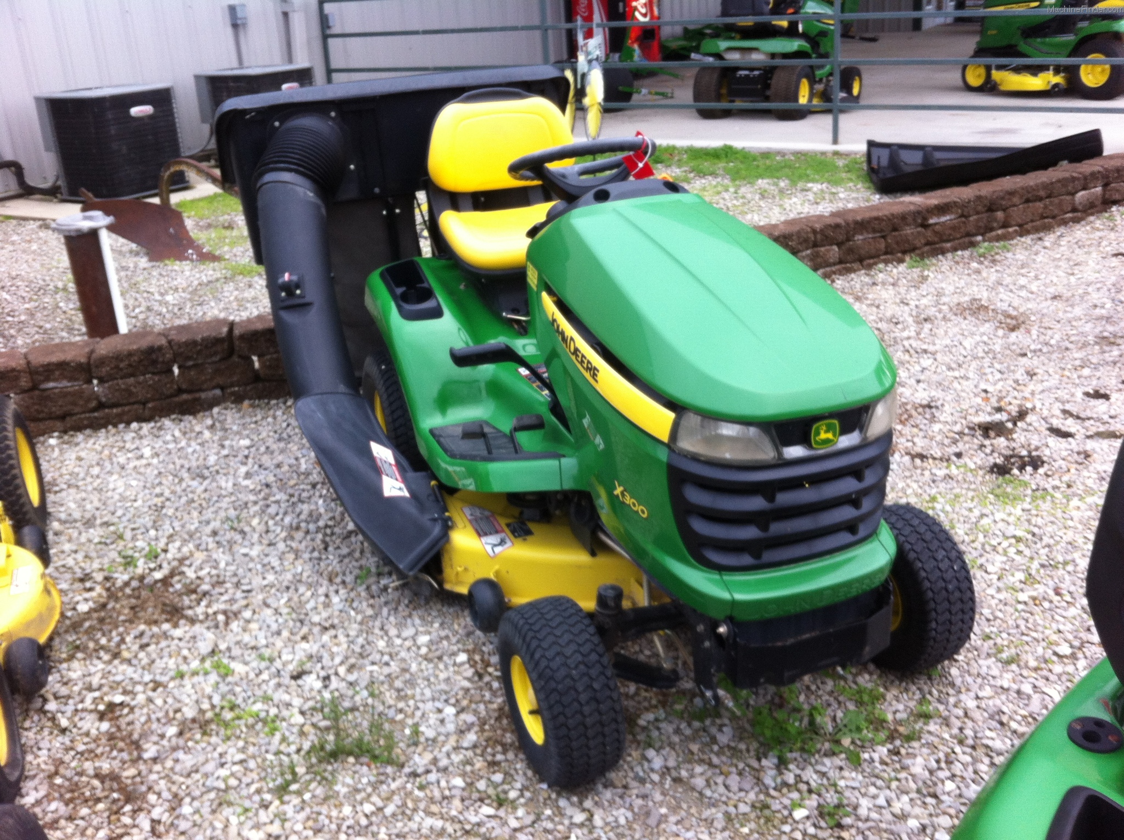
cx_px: 562
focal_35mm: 35
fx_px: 1135
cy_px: 420
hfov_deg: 52.7
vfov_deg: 40.6
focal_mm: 3.85
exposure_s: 1/40
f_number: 2.8
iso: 80
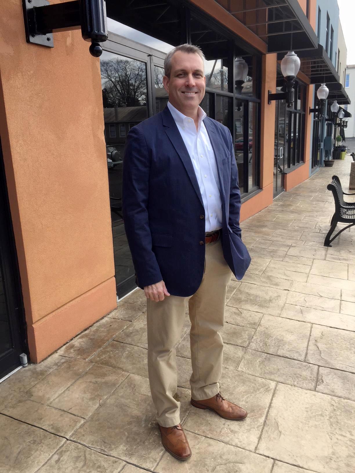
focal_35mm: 29
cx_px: 178
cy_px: 236
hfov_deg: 48.2
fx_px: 397
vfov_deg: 61.7
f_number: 2.2
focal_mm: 4.15
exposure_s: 1/573
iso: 32
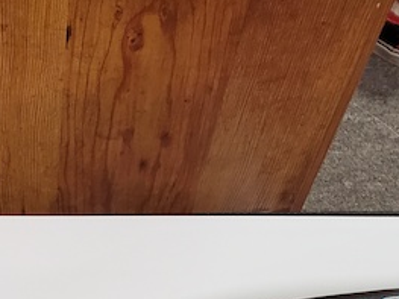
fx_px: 910
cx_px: 11
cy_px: 301
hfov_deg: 23.8
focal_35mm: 79
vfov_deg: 18.2
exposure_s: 1/40
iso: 320
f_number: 2.4
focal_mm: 4.3
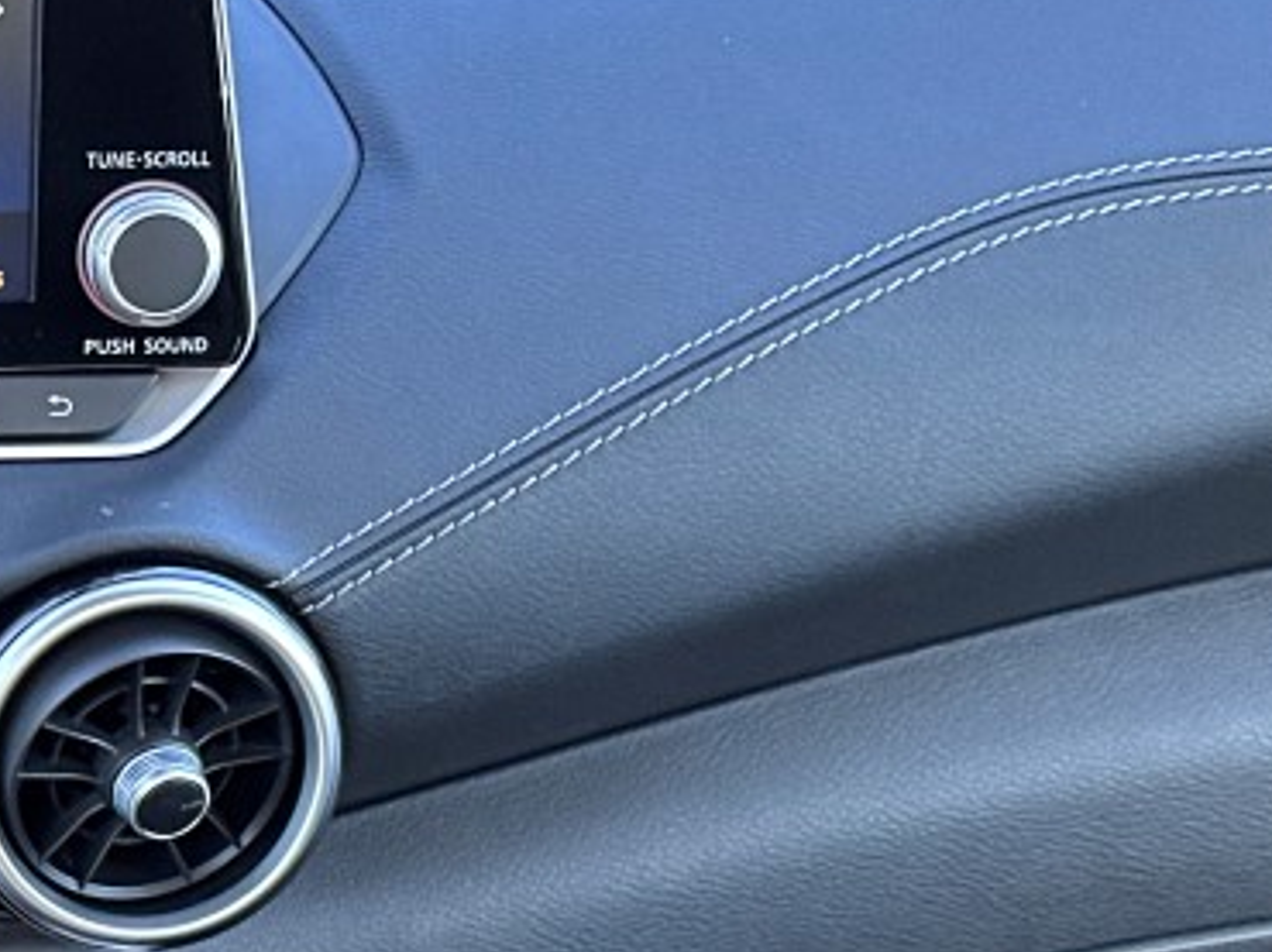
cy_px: 883
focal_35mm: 133
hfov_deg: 14.2
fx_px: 4884
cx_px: -437
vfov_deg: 11.1
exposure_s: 1/78
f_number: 1.78
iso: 80
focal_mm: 6.86
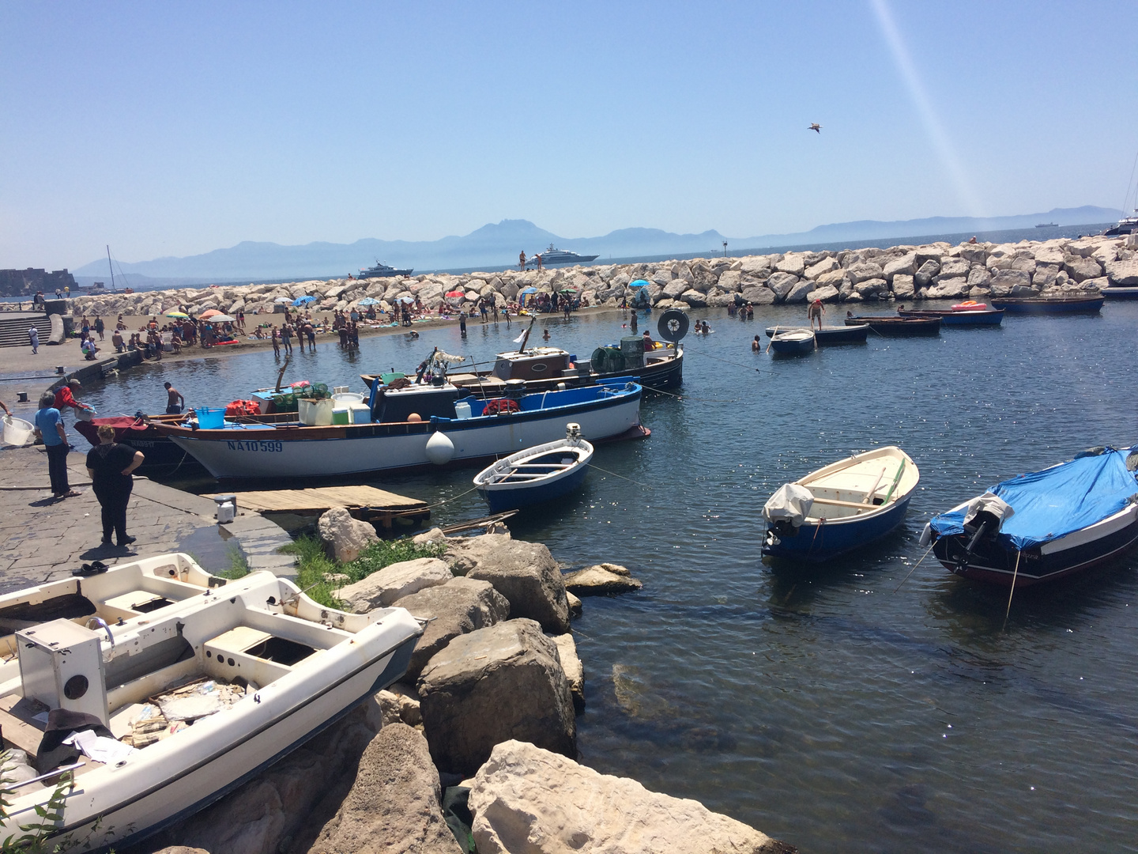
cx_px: 569
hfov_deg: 61.7
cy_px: 427
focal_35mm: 29
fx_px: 953
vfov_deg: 48.2
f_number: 2.2
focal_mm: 4.15
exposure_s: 1/2564
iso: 32
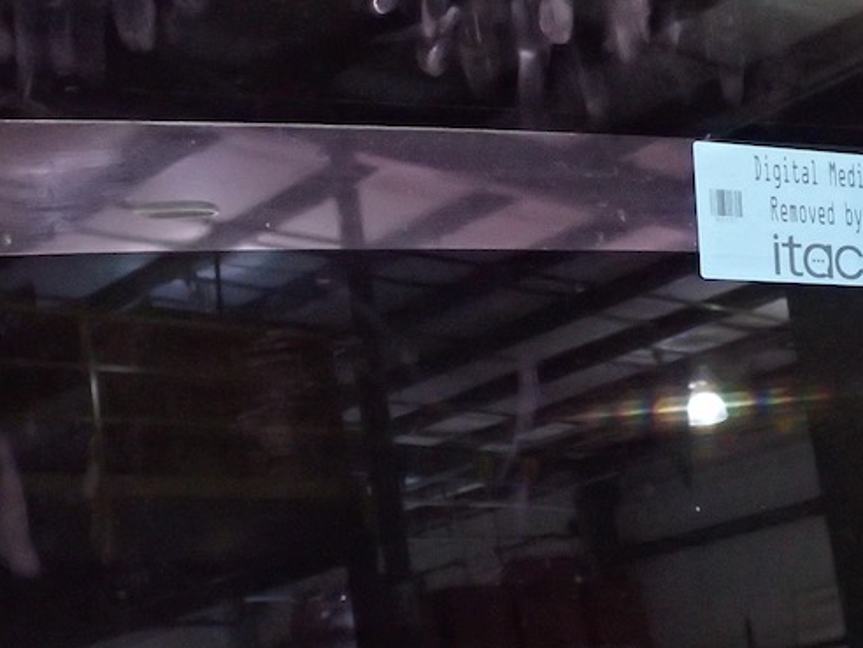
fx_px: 1945
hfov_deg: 25.0
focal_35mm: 78
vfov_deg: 18.7
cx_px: 389
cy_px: 516
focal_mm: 5.5
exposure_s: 1/20
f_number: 2.3
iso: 800
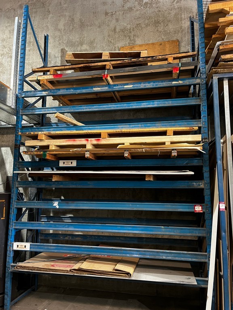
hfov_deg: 53.1
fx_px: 233
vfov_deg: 67.3
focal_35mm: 26
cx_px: 116
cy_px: 155
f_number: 1.6
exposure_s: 1/59
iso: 500
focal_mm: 5.1
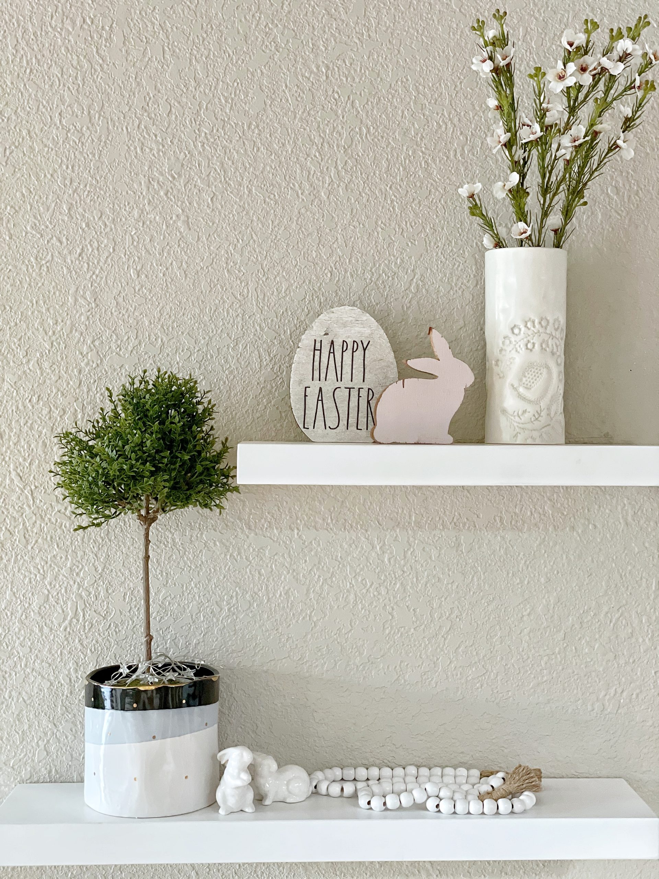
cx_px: 330
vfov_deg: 36.8
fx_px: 1320
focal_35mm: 52
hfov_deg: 28.0
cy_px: 440
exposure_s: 1/40
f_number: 2
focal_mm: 6
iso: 400
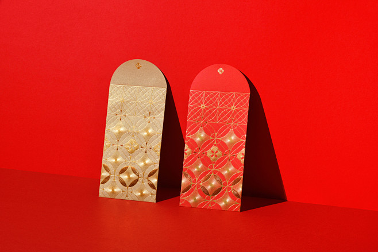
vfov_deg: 15.9
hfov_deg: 23.6
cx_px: 189
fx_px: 903
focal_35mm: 86
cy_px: 126
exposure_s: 1/125
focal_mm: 86
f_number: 22
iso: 320
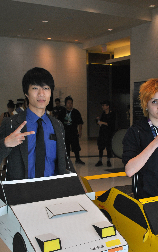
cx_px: 103
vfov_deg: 38.3
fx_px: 358
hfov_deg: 24.8
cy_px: 172
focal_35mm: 52
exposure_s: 1/250
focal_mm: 24
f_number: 4
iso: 200
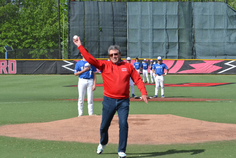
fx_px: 1003
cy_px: 79
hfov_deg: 13.4
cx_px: 118
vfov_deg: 9.0
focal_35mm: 153
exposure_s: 1/3200
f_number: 10
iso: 1600
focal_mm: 102
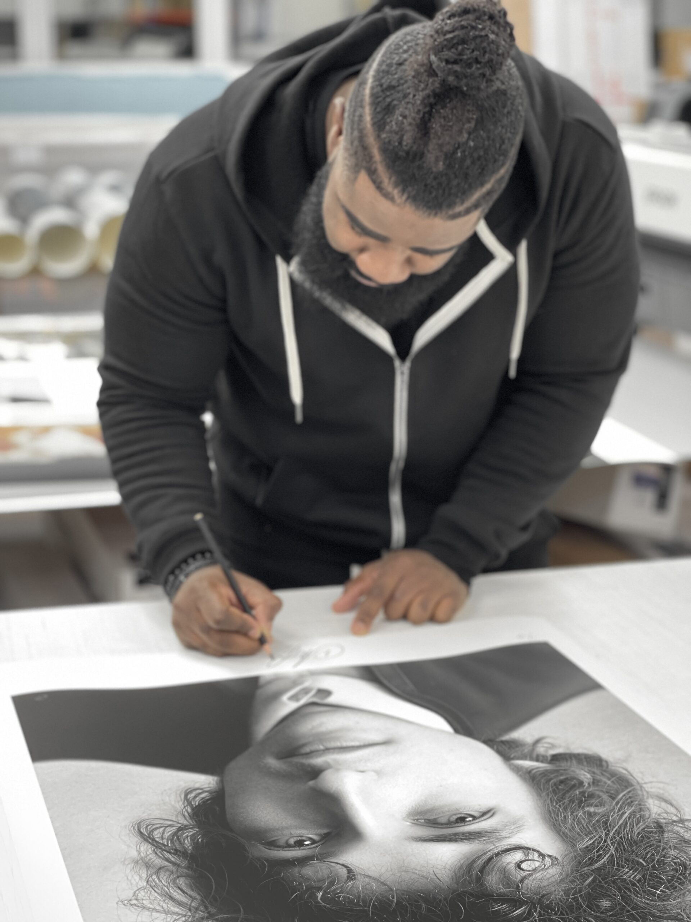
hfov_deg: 22.9
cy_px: 461
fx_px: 1703
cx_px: 346
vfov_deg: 30.3
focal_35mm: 64
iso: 200
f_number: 2.2
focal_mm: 7.5
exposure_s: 1/33
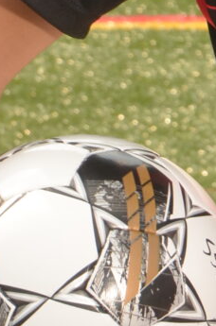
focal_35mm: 501
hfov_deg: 2.7
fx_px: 4538
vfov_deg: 4.1
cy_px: -248
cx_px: 457
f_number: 13
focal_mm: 75
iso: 200
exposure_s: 1/125
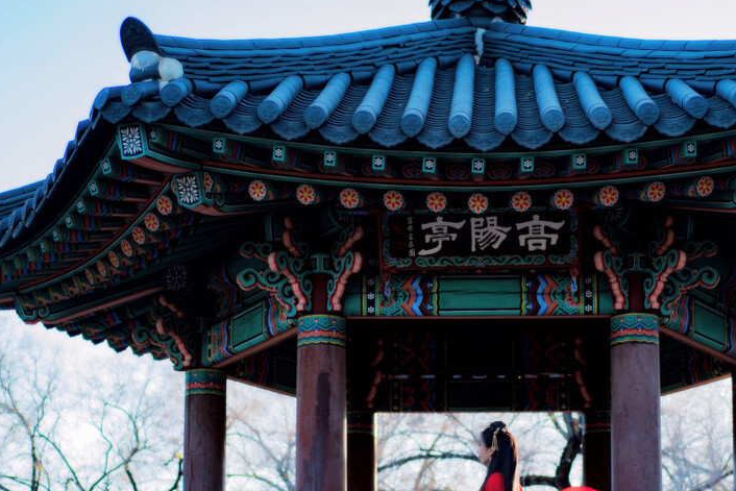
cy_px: 358
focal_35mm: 85
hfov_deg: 23.8
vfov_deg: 16.0
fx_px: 1738
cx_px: 479
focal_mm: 50
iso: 100
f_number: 2.5
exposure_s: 1/400
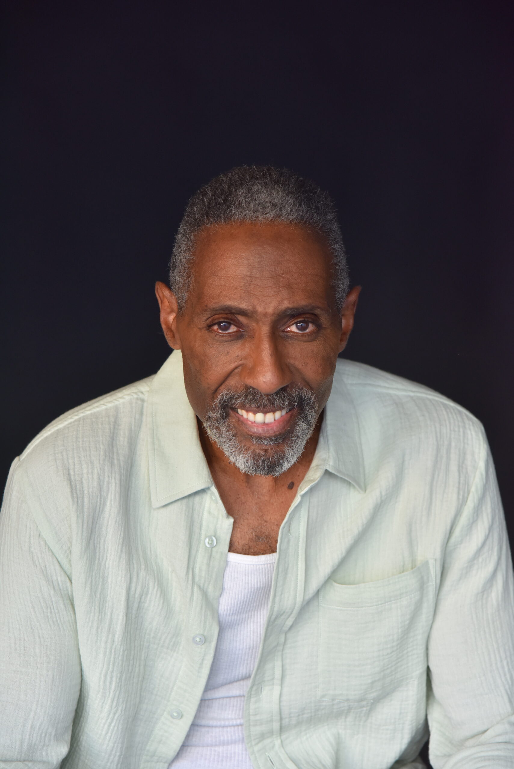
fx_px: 2353
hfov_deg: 12.5
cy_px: 384
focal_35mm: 110
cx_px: 257
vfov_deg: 18.6
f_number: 5.6
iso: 1000
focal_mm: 110
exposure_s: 1/125
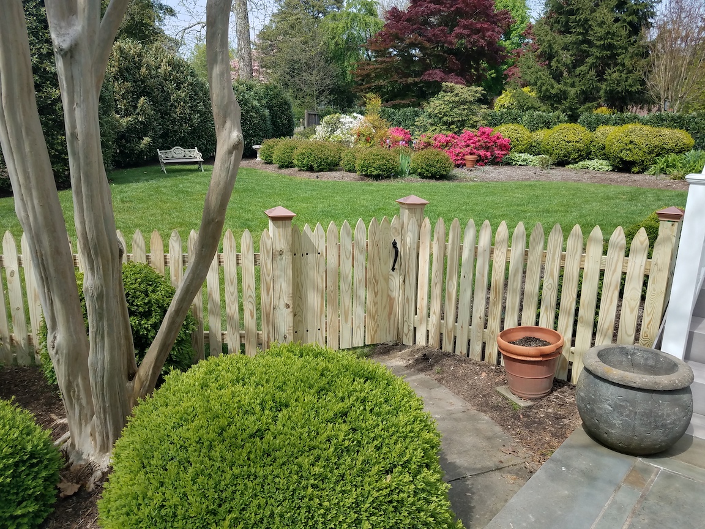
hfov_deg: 67.3
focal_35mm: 26
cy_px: 264
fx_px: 530
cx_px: 352
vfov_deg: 53.1
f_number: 1.7
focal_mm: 4.2
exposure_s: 1/1484
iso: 40
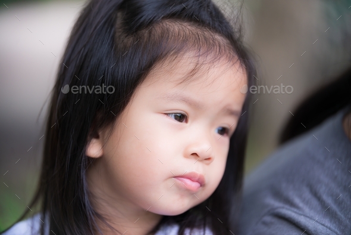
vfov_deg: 13.7
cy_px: 118
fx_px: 975
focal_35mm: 100
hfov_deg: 20.4
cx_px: 176
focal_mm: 100
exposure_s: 1/250
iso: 140
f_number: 1.8
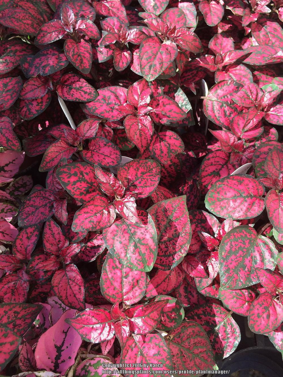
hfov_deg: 48.2
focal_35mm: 29
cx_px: 142
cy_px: 188
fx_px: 316
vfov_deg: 61.7
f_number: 2.2
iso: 40
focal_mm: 4.15
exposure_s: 1/120
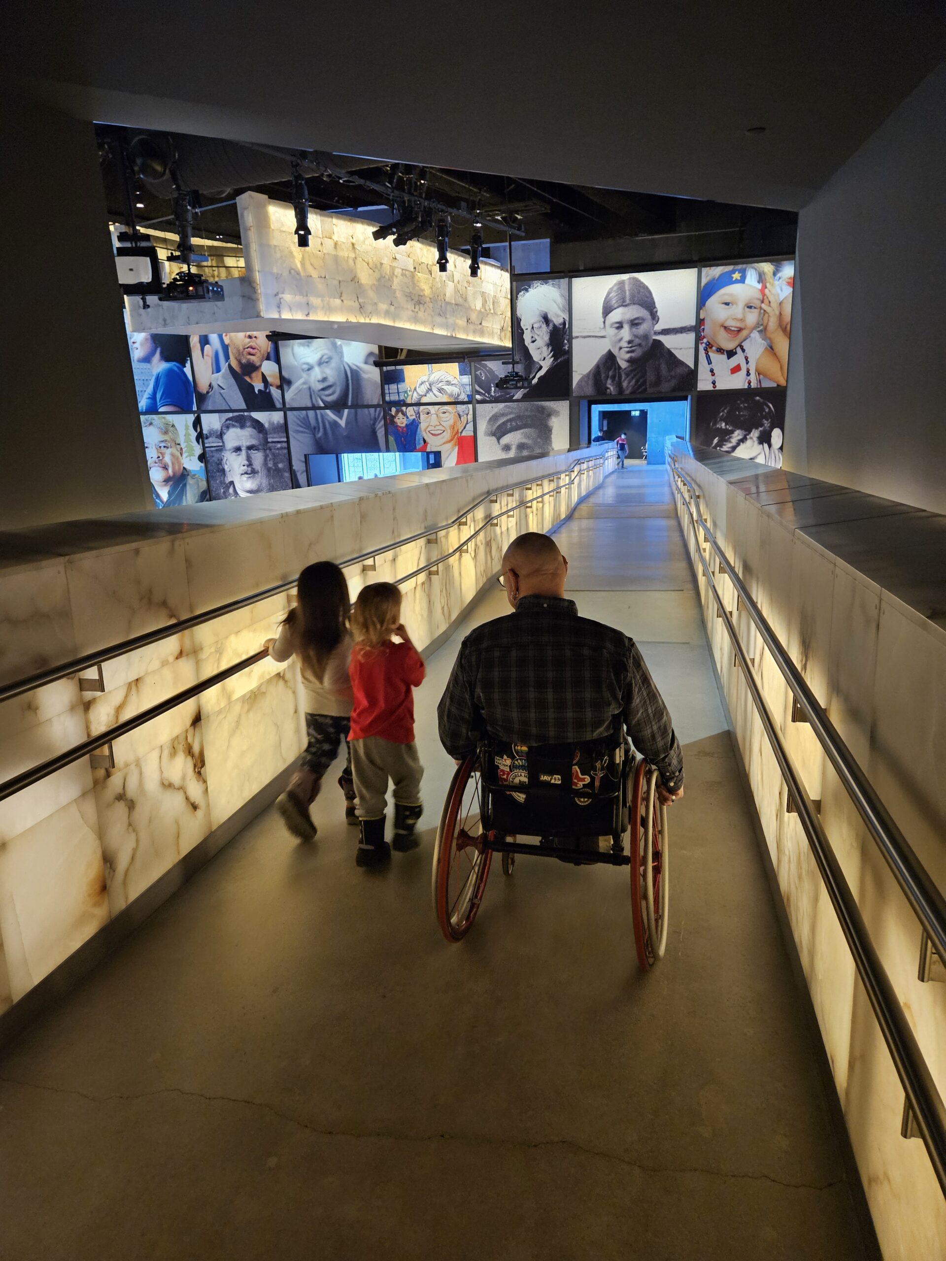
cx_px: 473
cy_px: 630
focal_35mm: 23
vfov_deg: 73.9
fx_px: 838
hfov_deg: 58.9
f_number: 1.8
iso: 500
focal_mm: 5.4
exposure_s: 1/40
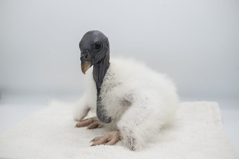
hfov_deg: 38.9
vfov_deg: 26.5
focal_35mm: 51
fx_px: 339
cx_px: 120
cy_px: 80
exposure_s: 1/250
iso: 200
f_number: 5.6
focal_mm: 51
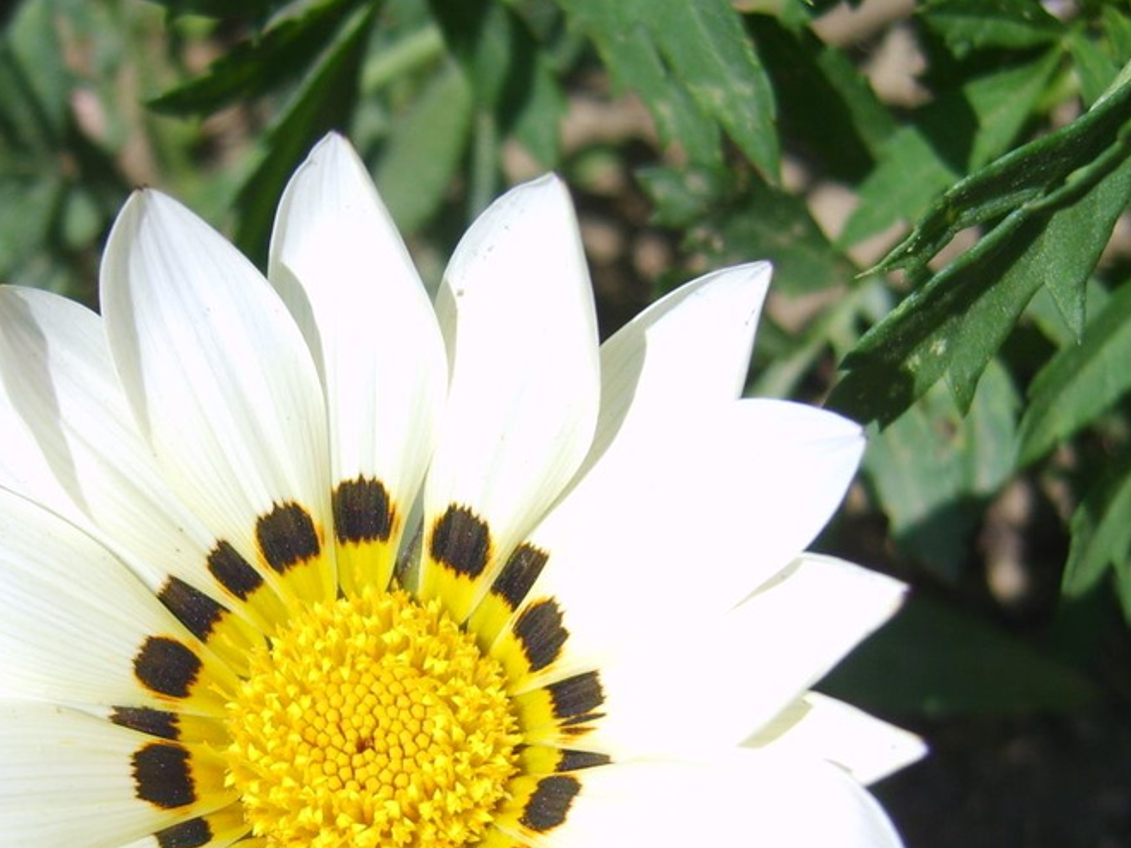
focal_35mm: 65
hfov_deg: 29.7
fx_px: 2123
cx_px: 395
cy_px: 716
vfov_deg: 22.2
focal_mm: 7.4
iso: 50
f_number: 7.1
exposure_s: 1/250
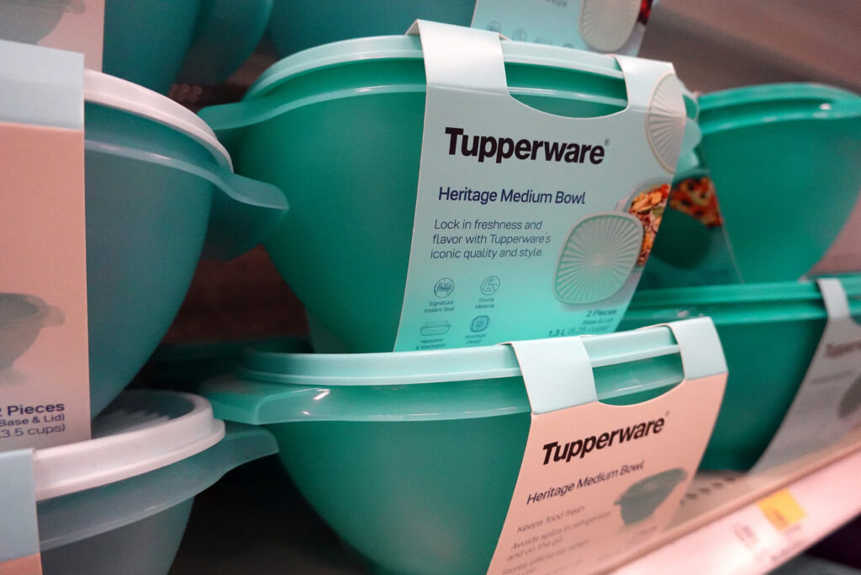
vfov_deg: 53.1
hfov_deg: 73.7
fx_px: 574
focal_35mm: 24
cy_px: 288
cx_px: 430
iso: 2500
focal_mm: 9
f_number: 2.8
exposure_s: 1/250
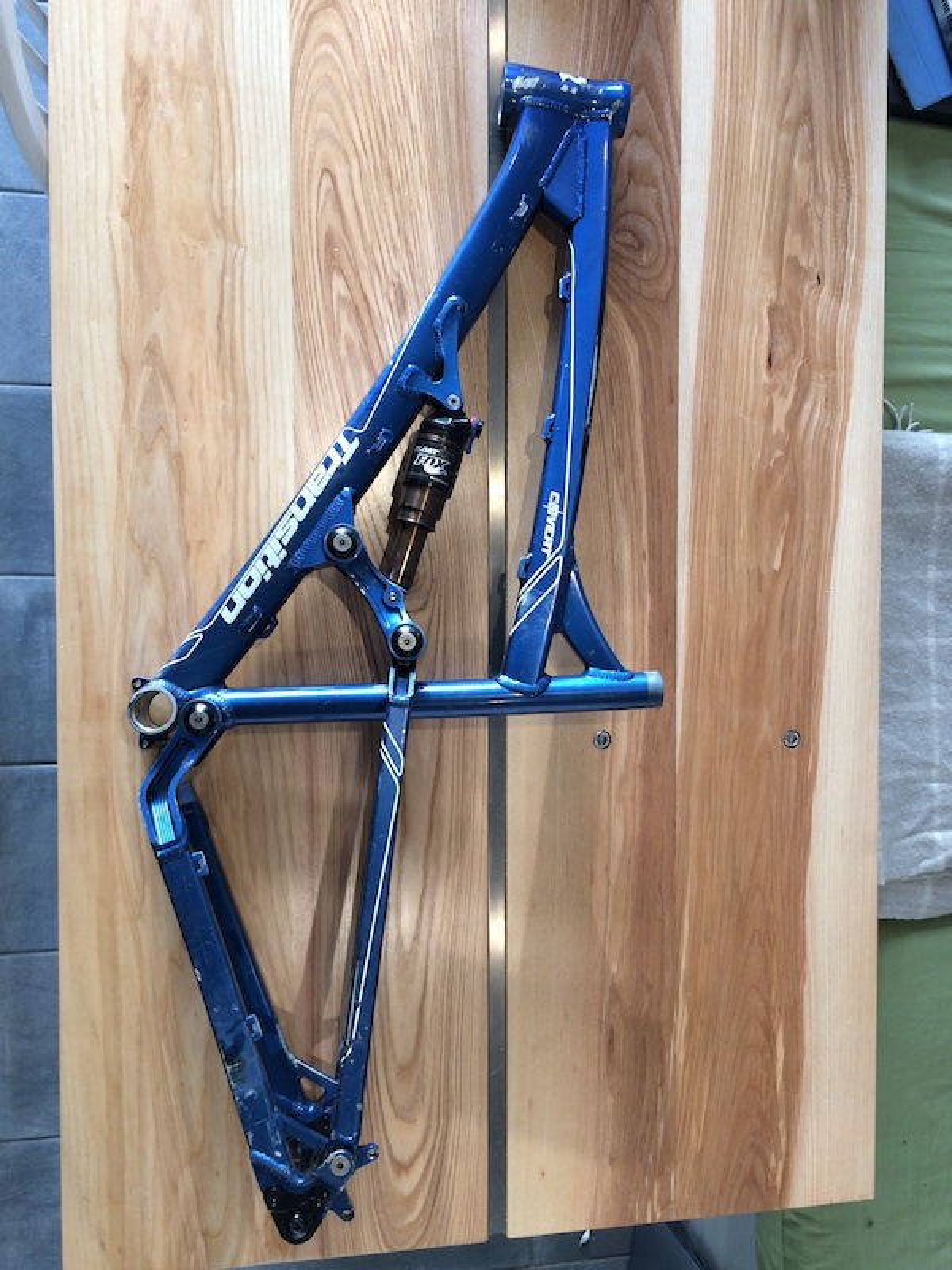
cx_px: 476
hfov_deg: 48.2
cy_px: 635
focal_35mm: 29
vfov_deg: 61.7
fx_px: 1063
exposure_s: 1/50
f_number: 2.2
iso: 50
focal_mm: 4.15
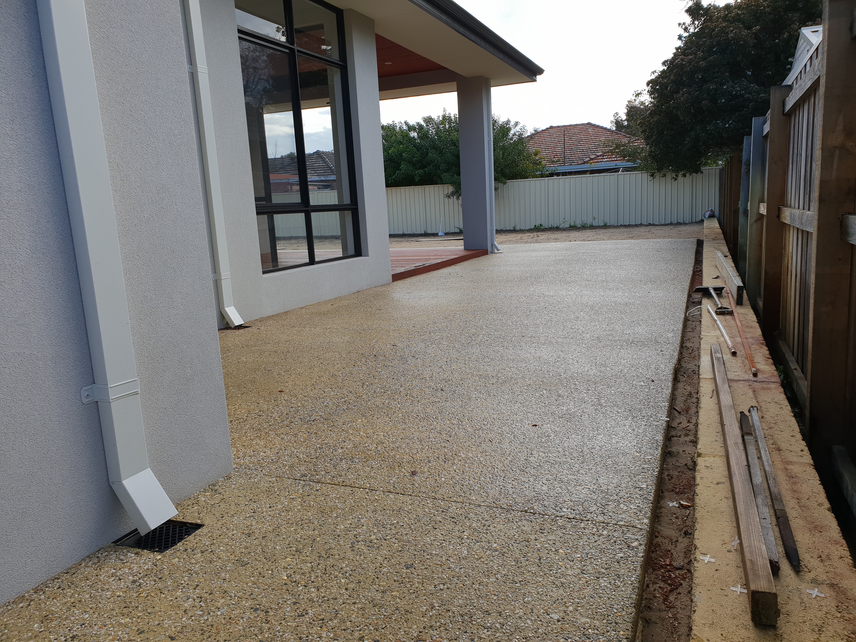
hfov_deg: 67.3
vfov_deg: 53.1
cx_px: 428
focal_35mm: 26
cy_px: 321
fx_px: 643
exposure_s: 1/425
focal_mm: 4.3
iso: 50
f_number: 2.4
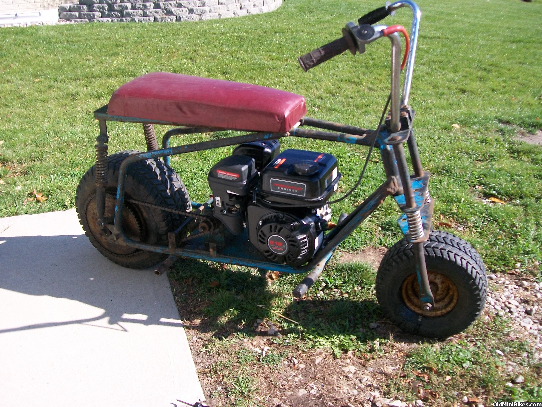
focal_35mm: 36
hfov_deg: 51.4
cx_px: 271
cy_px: 204
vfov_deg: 39.7
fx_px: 564
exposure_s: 1/640
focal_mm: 6
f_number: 2.7
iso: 80
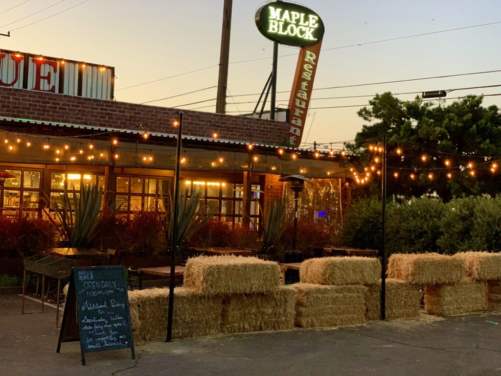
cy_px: 188
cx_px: 250
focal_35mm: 52
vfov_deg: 28.0
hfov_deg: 36.8
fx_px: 753
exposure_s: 1/40
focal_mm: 6
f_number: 2.4
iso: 320
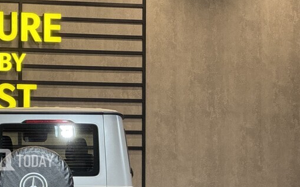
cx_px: 19
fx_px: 1962
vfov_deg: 5.5
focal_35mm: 240
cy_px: 159
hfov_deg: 8.7
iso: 500
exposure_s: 1/129
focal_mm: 15.66
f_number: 2.8
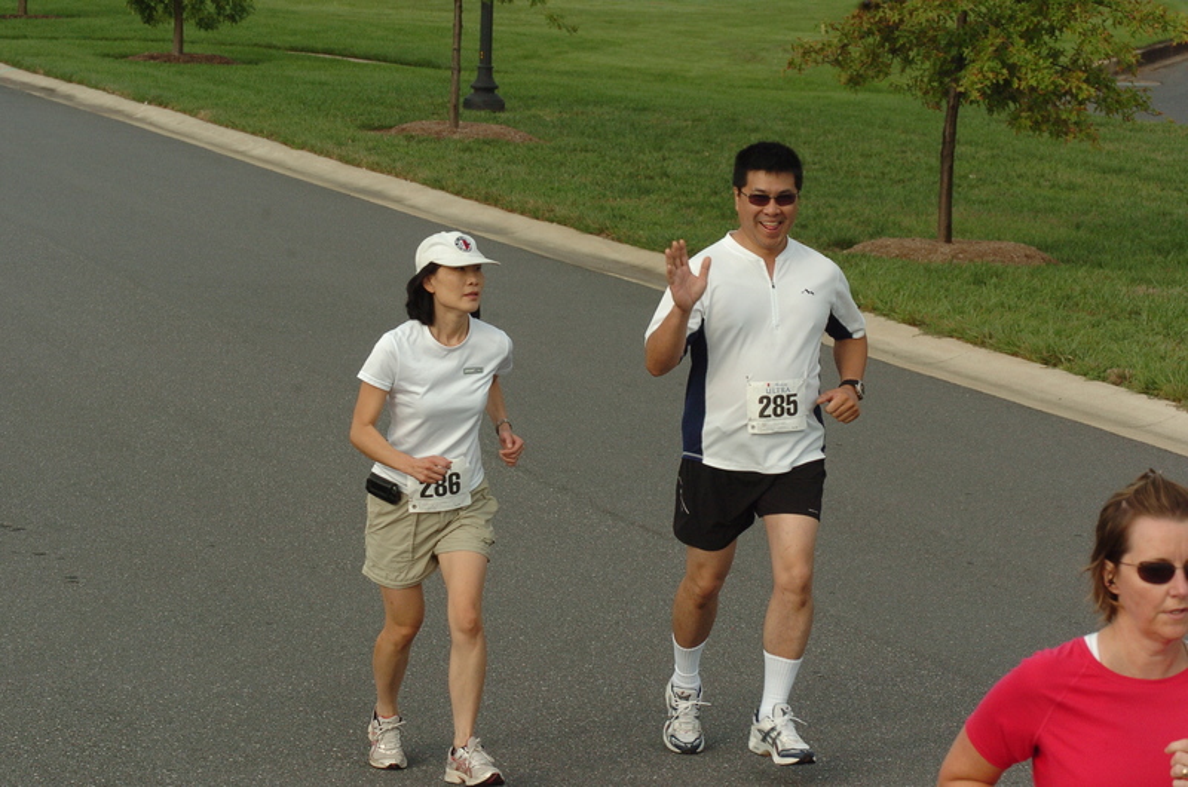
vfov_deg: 9.1
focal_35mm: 150
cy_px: 394
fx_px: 4940
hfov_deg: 13.7
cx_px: 594
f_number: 8
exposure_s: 1/400
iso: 400
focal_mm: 100
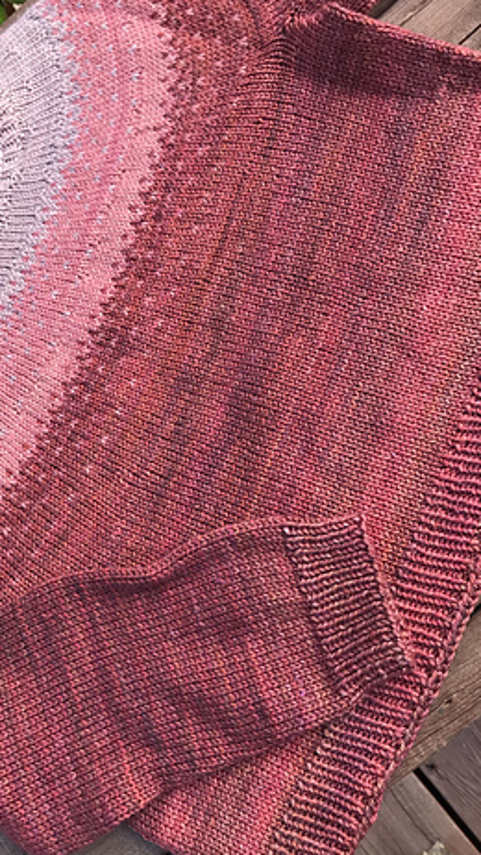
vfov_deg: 59.5
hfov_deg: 35.2
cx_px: 149
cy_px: 446
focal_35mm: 33
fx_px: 748
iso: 20
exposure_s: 1/330
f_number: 1.8
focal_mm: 3.99
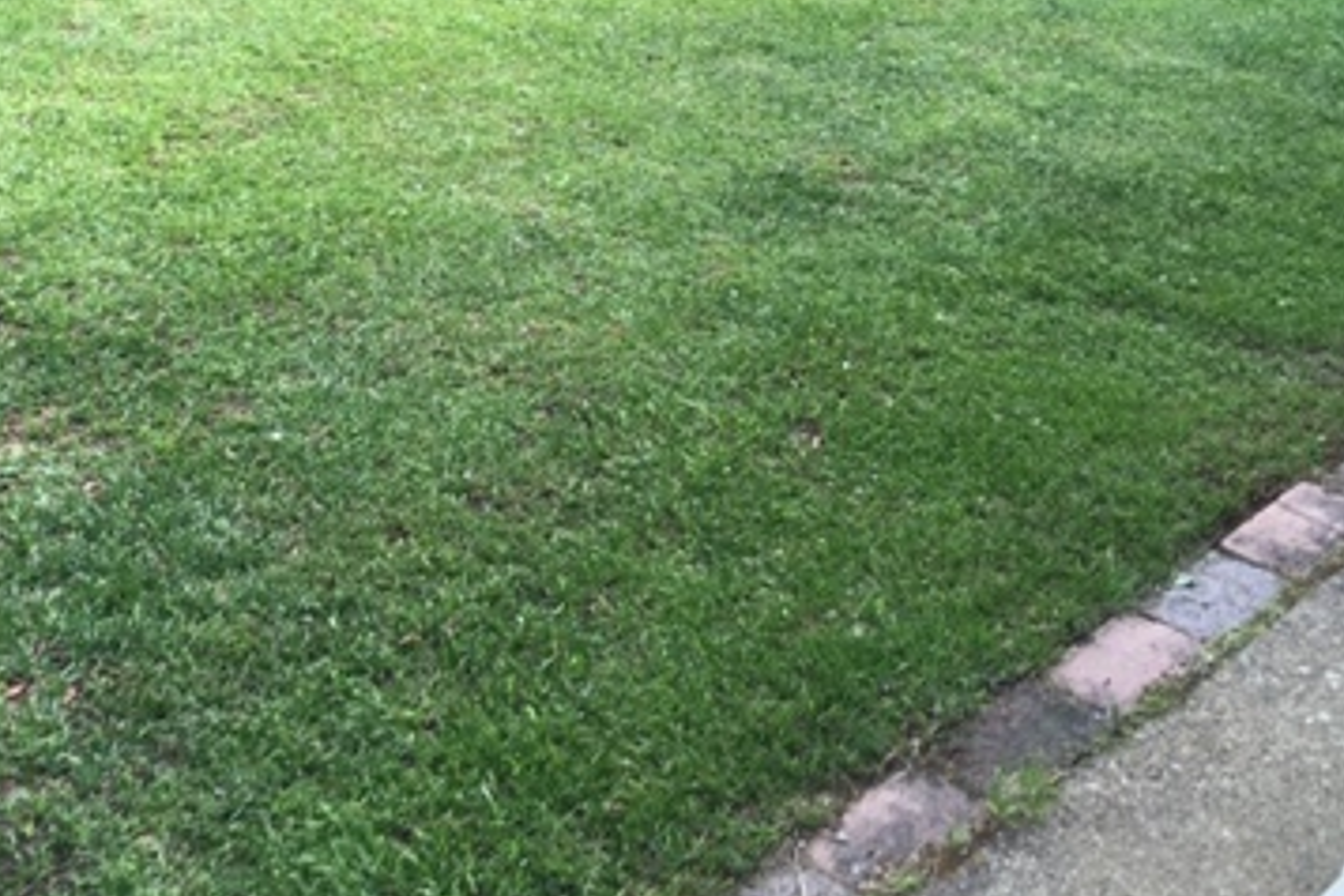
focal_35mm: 54
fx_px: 2016
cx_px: 275
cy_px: 166
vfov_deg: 24.6
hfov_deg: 35.7
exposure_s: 1/60
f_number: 2.2
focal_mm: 4.15
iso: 25
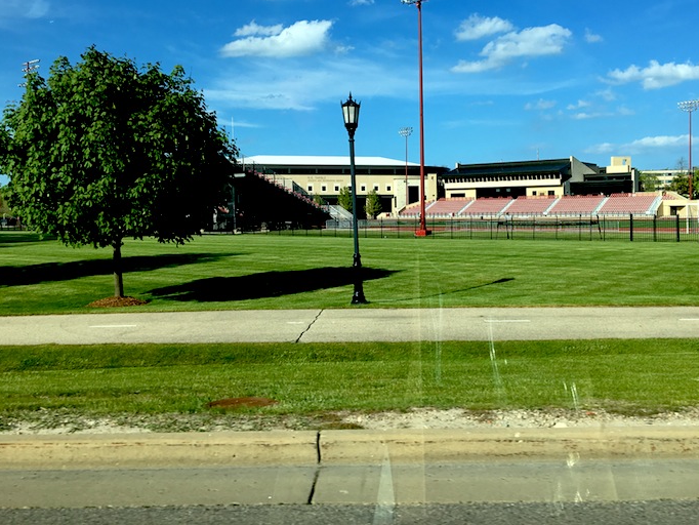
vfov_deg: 41.7
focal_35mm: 34
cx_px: 406
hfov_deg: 53.7
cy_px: 226
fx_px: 687
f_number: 2.2
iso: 25
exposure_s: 1/1148
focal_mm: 4.15
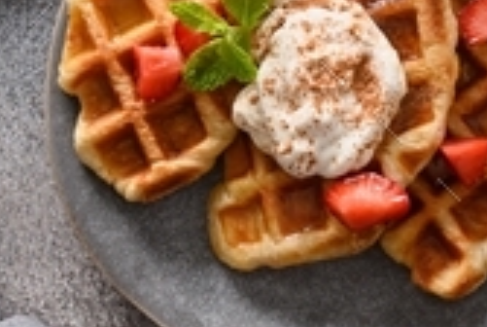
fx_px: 1935
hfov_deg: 13.9
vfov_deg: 9.6
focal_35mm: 143
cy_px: 34
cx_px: 580
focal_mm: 27
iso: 100
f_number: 7.1
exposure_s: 1/160
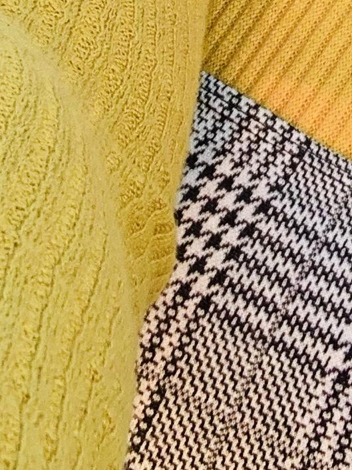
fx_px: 1899
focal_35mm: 140
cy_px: -383
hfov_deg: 10.5
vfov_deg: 12.8
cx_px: 344
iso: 32
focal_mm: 2.87
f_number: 2.2
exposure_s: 1/121
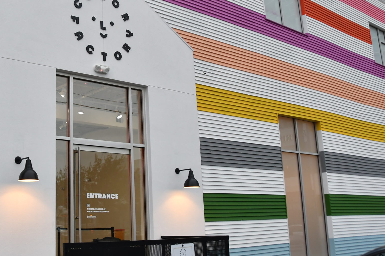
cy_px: 107
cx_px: 93
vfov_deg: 30.5
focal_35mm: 44
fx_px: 470
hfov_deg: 43.0
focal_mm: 18
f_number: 5
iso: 640
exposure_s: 1/100
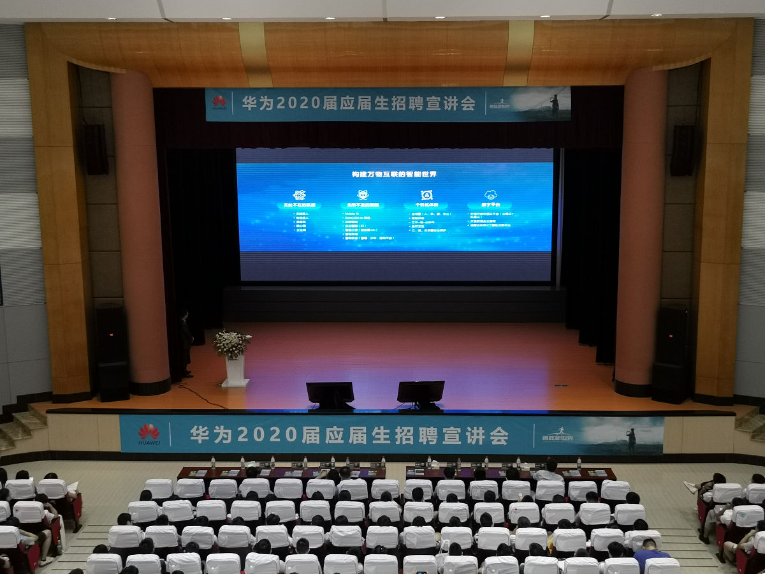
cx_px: 382
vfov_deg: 36.0
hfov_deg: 46.8
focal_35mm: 40
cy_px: 287
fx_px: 884
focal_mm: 5.58
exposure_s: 1/100
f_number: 1.8
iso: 320
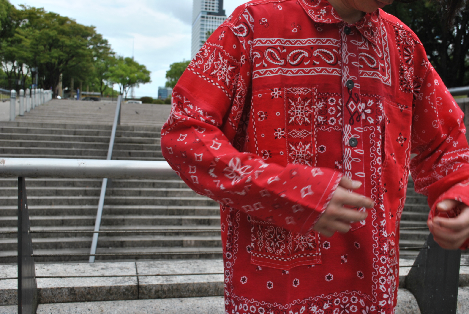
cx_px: 234
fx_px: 470
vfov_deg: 37.0
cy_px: 157
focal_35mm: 36
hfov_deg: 53.1
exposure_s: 1/200
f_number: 8
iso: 100
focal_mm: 24
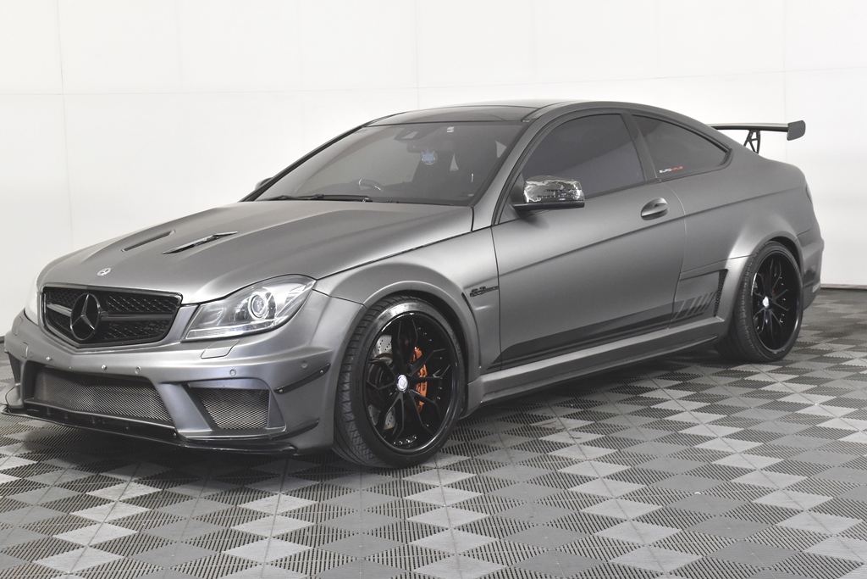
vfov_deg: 22.6
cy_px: 290
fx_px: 1445
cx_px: 434
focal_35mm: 60
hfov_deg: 33.4
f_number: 8
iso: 1600
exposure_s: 1/250
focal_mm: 40
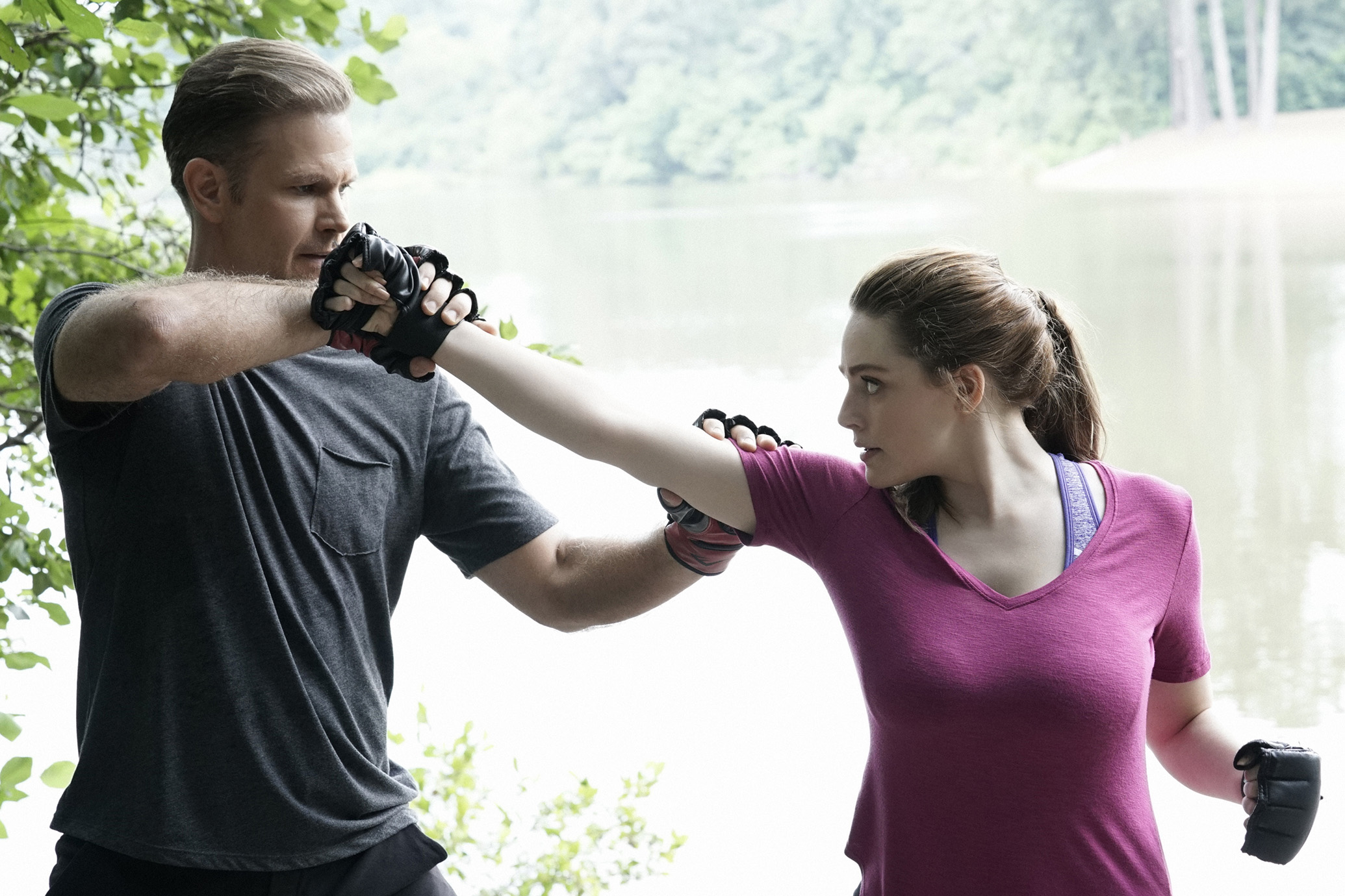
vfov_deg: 19.5
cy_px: 448
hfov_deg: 28.8
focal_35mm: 70
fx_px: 2615
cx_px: 672
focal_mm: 70
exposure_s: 1/320
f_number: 7.1
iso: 2500
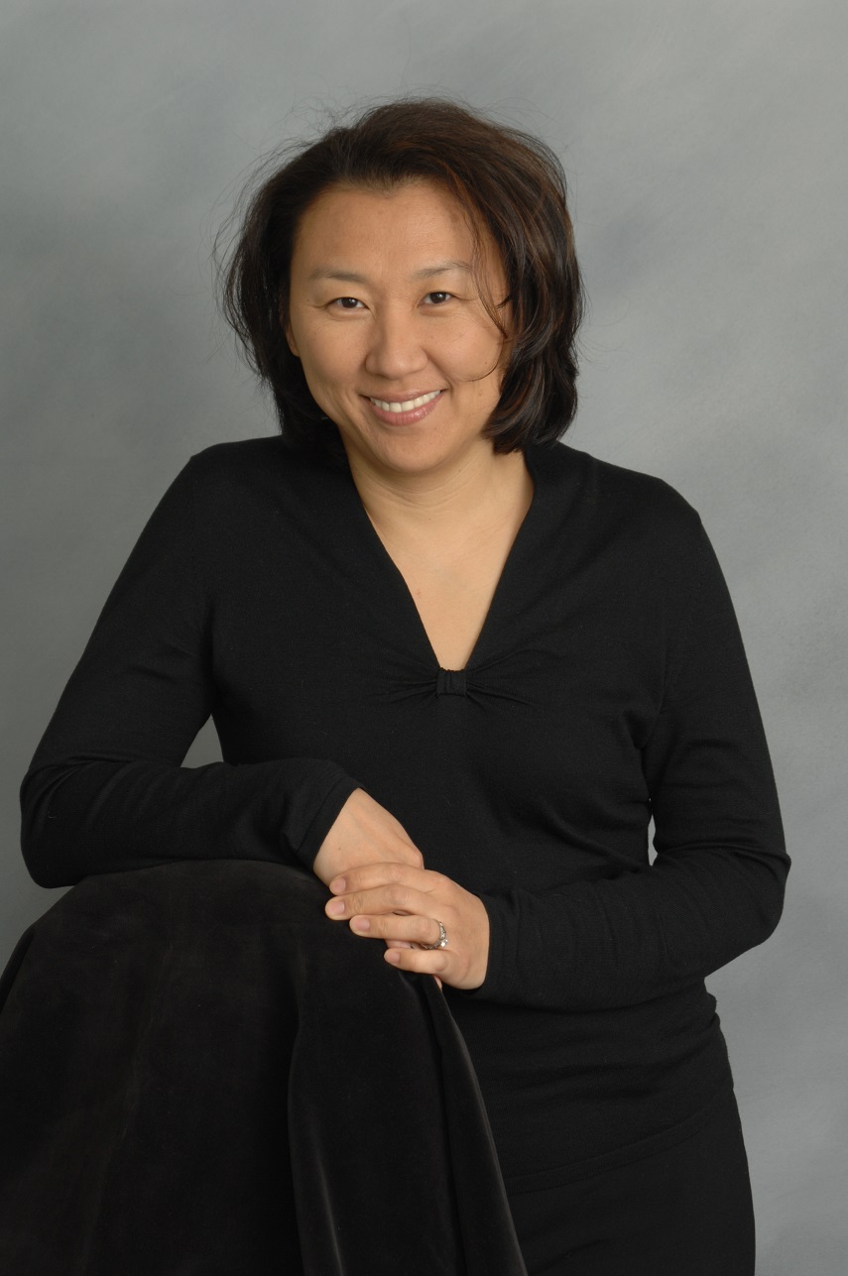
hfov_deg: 11.4
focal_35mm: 120
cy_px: 638
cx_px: 424
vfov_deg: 17.1
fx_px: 4250
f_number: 9
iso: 200
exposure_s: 1/60
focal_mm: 80
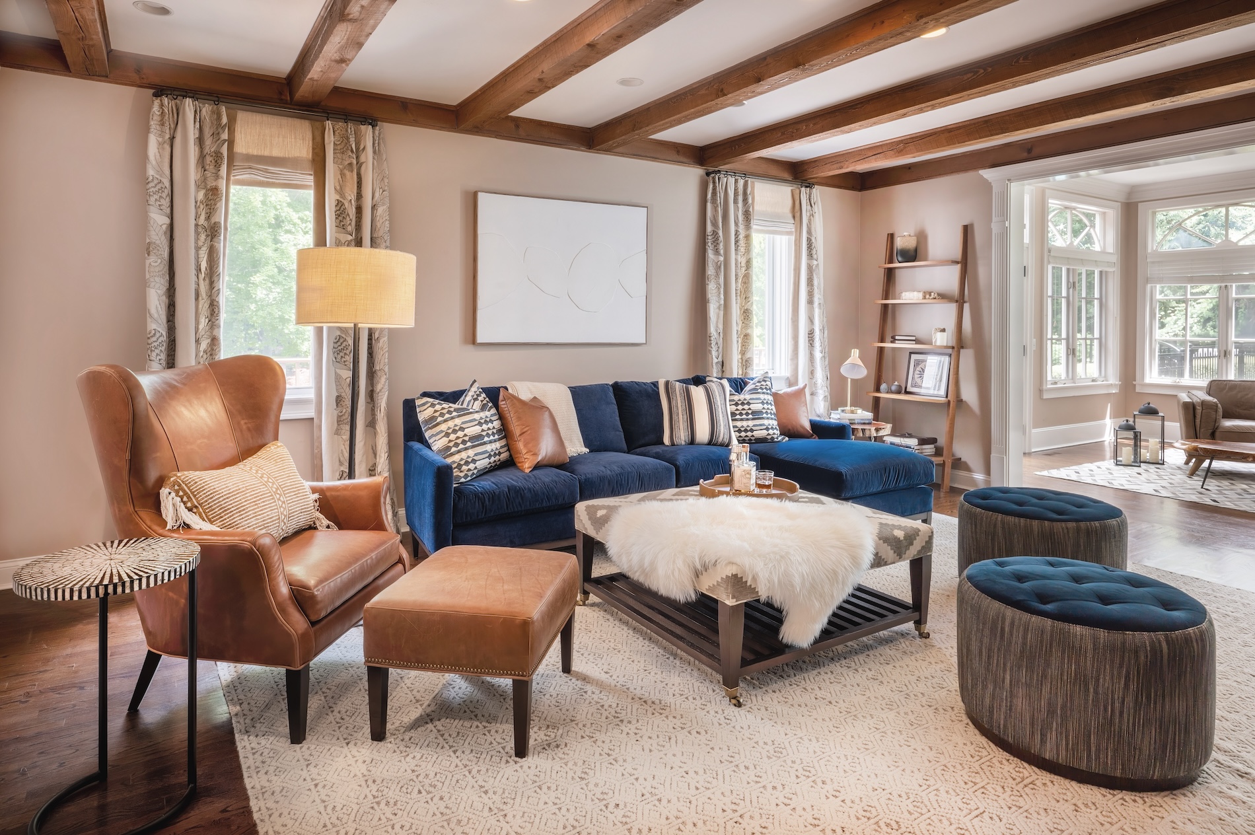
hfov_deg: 84.0
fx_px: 697
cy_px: 418
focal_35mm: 20
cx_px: 628
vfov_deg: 61.9
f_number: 16
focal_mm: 20
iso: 250
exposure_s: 1/6
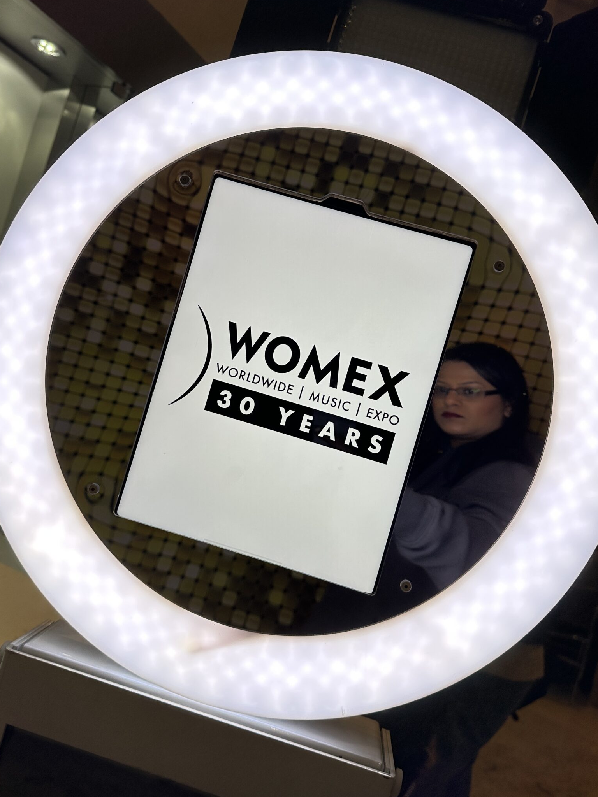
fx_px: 691
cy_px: 381
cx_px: 300
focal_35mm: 30
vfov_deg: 59.9
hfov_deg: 46.8
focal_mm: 6.86
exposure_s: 1/580
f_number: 1.78
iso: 80
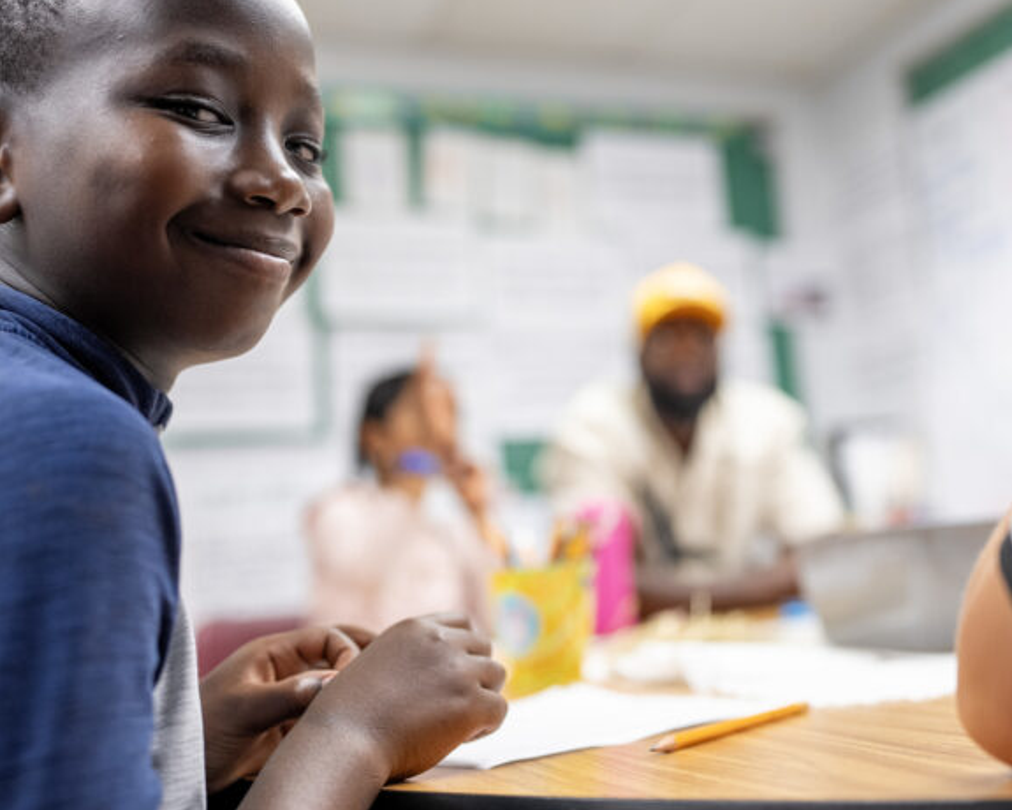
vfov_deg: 37.3
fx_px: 1198
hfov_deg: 45.6
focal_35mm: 40
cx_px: 586
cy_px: 406
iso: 800
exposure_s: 1/250
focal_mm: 35
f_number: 2
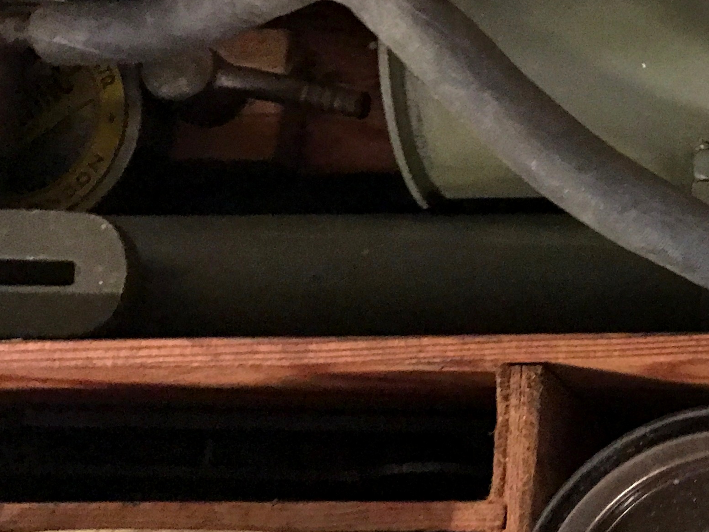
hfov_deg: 23.9
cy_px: 254
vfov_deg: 20.2
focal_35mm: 73
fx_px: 1495
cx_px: 886
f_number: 1.8
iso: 100
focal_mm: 3.99
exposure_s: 1/4
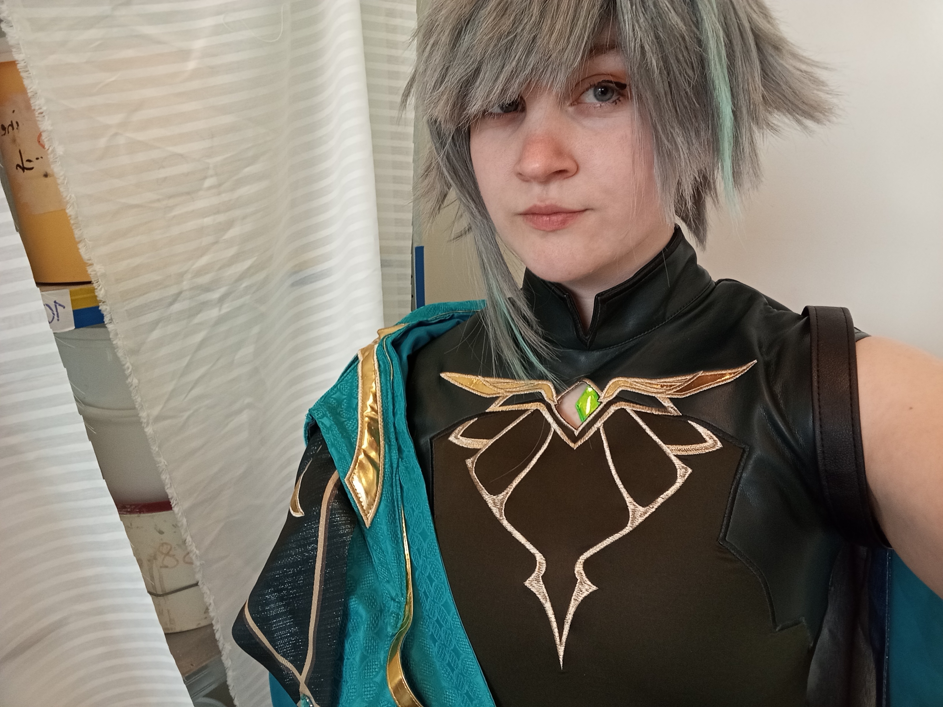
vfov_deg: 53.1
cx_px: 472
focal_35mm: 26
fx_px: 708
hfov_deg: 67.3
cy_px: 354
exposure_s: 1/33.3
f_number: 2
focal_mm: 2.77
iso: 109
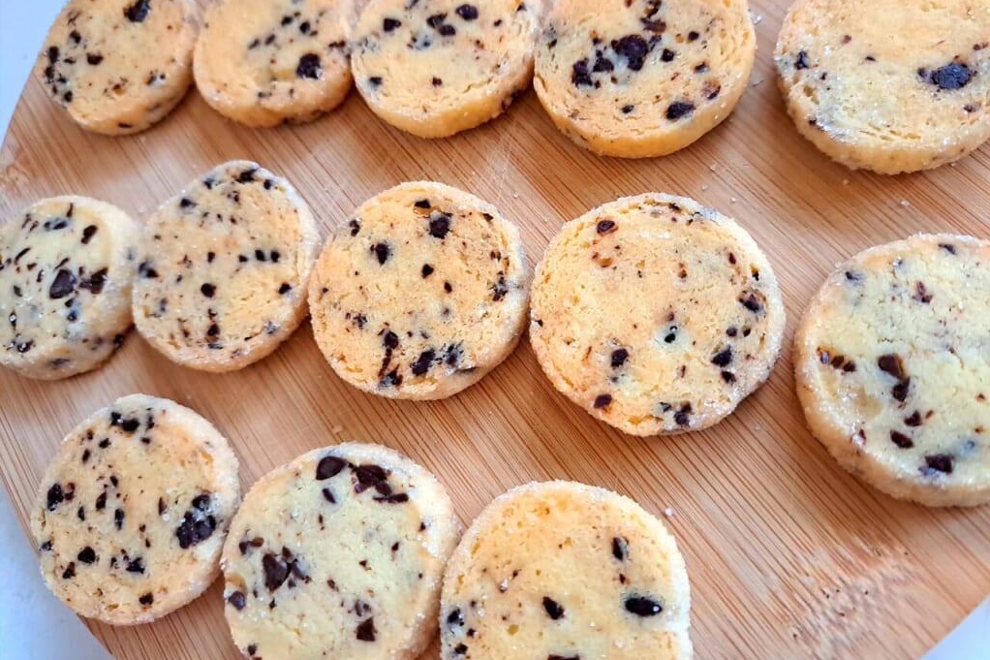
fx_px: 687
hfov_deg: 71.5
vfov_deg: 51.2
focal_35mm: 25
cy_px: 306
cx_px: 495
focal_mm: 5.23
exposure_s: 1/50
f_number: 1.8
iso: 320
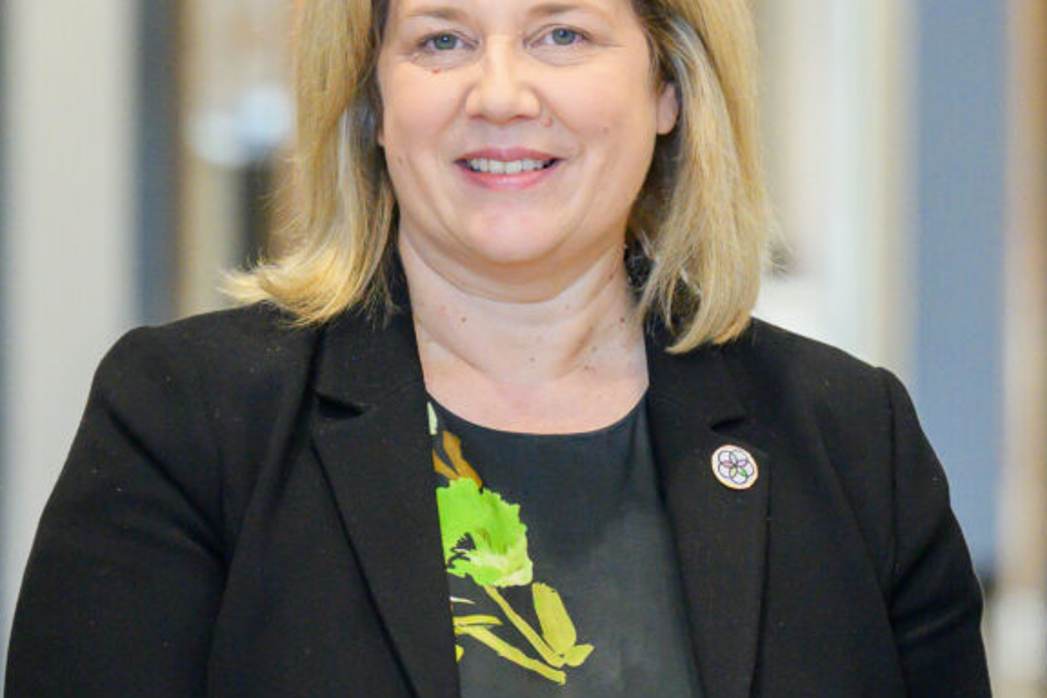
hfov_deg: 4.3
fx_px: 13959
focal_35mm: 480
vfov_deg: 2.9
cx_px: 540
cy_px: 597
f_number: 4
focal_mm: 135
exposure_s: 1/250
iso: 3200
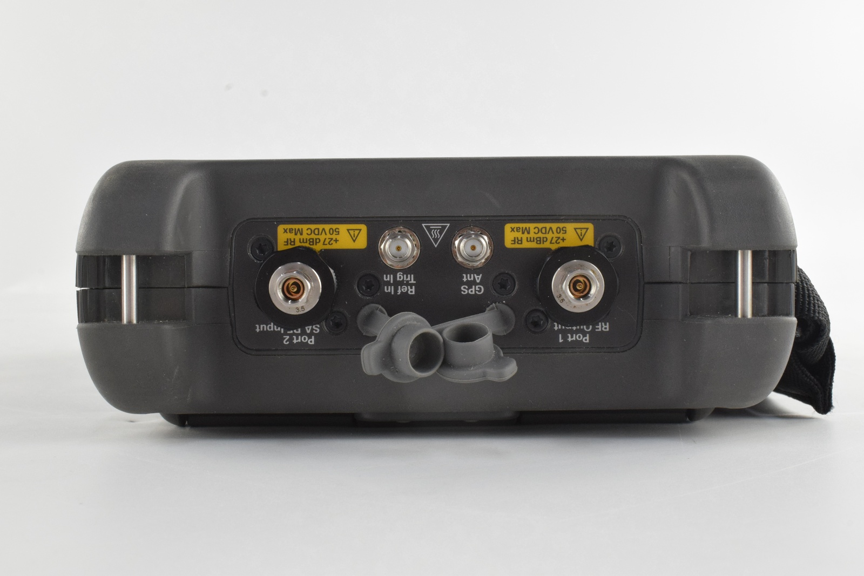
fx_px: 1152
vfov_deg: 28.1
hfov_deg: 41.1
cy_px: 288
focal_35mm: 48
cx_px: 432
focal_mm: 32
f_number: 22
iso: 1600
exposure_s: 1/30
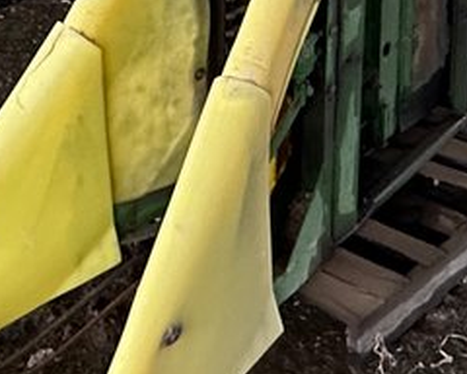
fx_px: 1189
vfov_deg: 15.6
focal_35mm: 86
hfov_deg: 22.2
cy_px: -274
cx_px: 295
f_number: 2.2
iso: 250
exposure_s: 1/99
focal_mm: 2.22
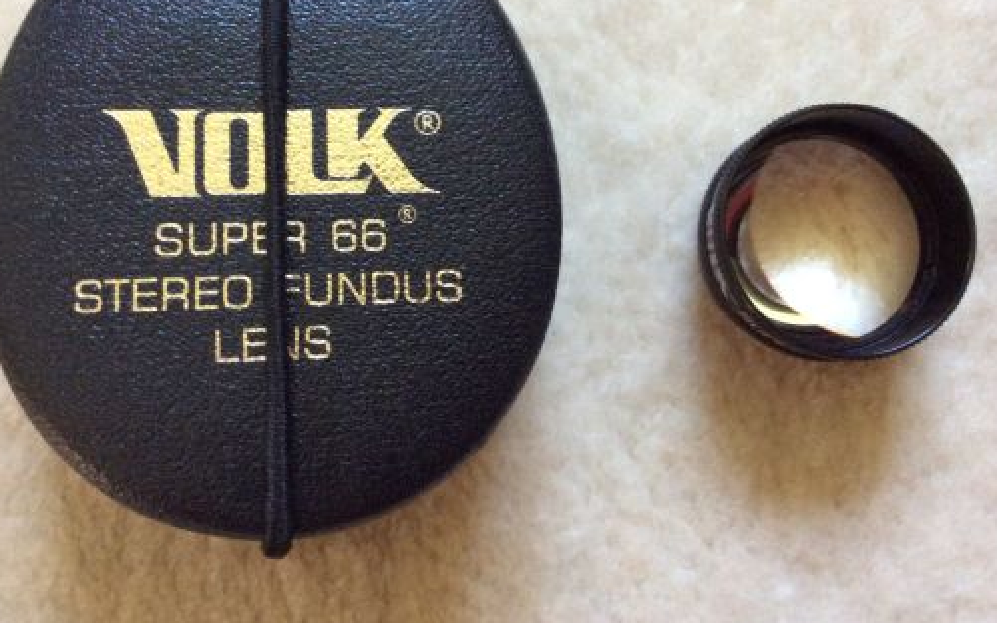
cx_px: 464
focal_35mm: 38
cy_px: 212
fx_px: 1032
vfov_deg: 33.3
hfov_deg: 51.5
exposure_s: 1/20
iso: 320
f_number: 2.4
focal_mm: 3.3
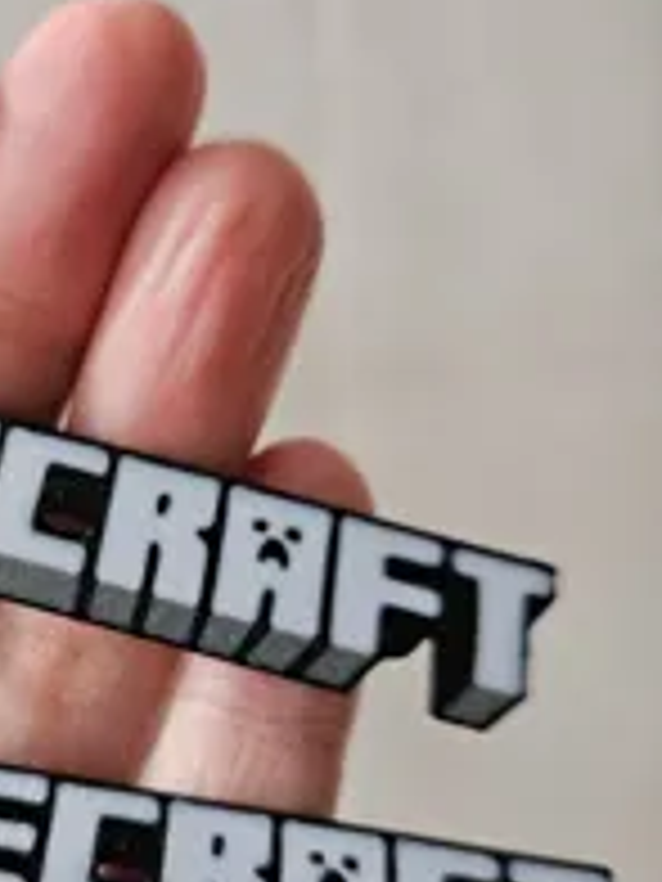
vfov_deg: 40.1
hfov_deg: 30.0
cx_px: 113
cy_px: 562
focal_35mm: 47
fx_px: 1198
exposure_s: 1/100
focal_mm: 5.4
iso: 640
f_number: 1.8
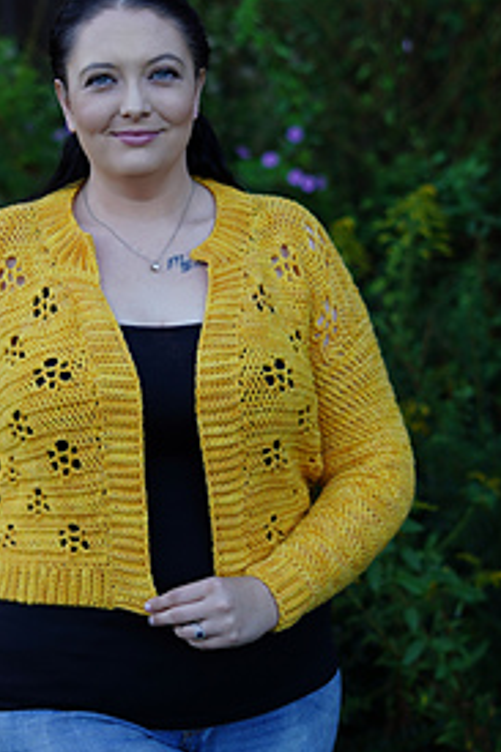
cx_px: 116
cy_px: 397
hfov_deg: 14.9
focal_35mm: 91
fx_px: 1902
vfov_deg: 22.4
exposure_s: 1/500
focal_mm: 50
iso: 100
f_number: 2.2
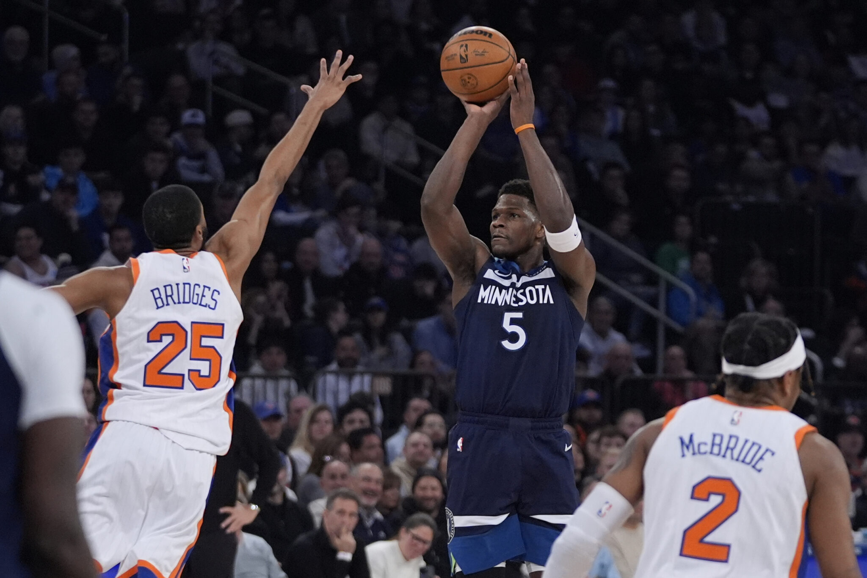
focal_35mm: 113
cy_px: 289
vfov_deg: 12.1
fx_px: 2721
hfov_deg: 18.1
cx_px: 434
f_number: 2.8
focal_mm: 113
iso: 3200
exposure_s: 1/1600
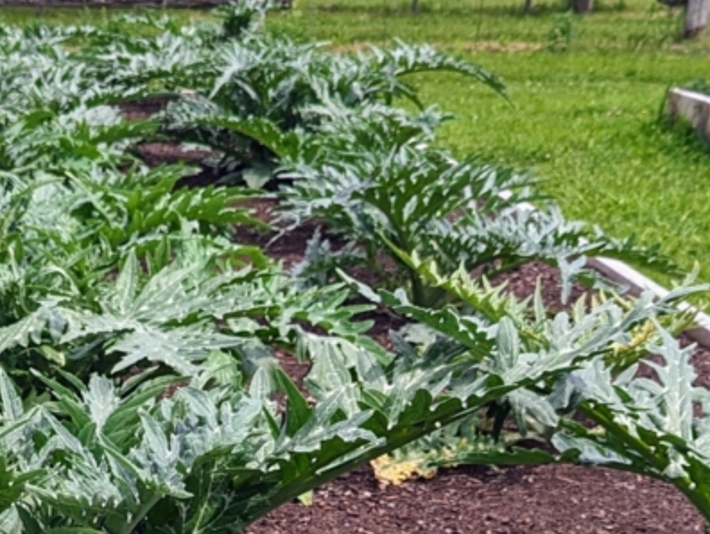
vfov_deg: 15.4
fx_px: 1910
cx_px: 74
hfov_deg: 20.6
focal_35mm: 93
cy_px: 625
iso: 49
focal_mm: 6.81
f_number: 1.85
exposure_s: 1/1490
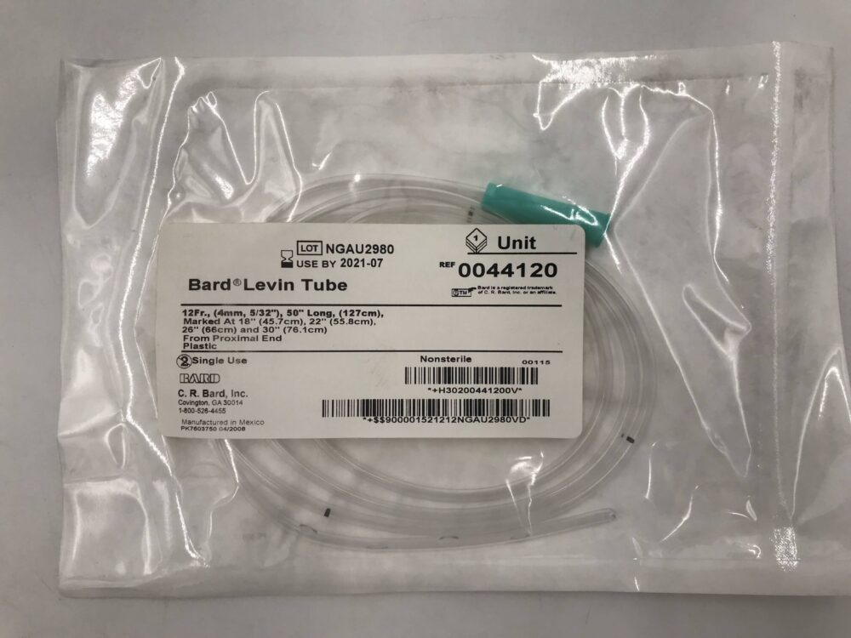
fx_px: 688
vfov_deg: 49.7
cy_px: 319
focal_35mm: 28
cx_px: 426
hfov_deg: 63.4
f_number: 1.8
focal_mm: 3.99
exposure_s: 1/60
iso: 25
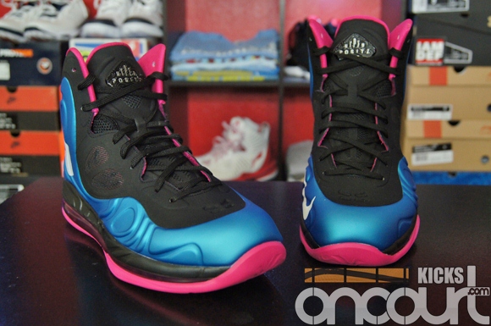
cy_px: 163
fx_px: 531
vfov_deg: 34.1
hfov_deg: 49.6
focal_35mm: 39
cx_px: 246
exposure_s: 1/30
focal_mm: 26
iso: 1600
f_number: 4
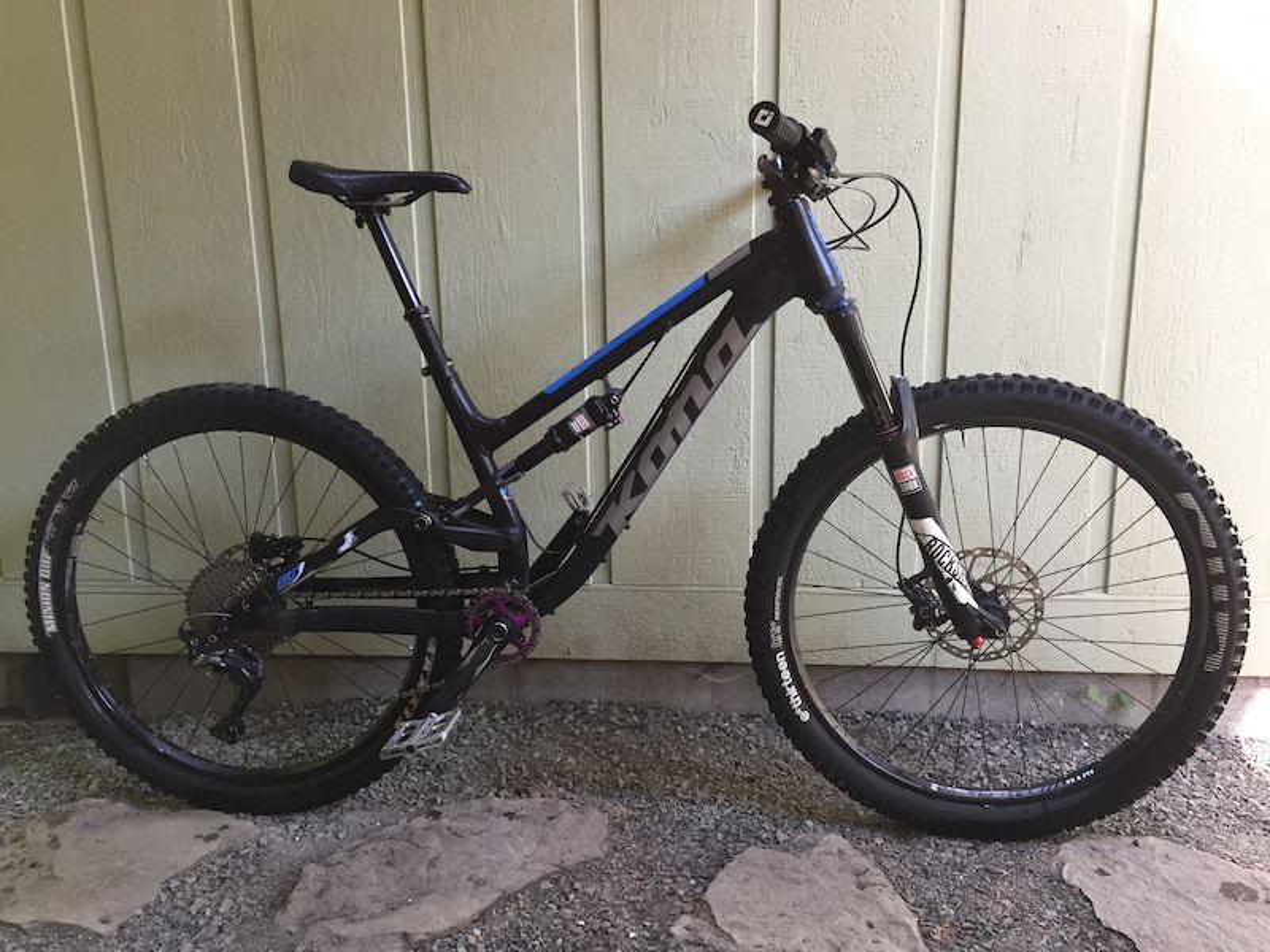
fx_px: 1064
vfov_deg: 48.2
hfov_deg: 61.7
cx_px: 635
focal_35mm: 29
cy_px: 476
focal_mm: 4.15
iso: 64
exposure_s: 1/30
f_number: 2.2
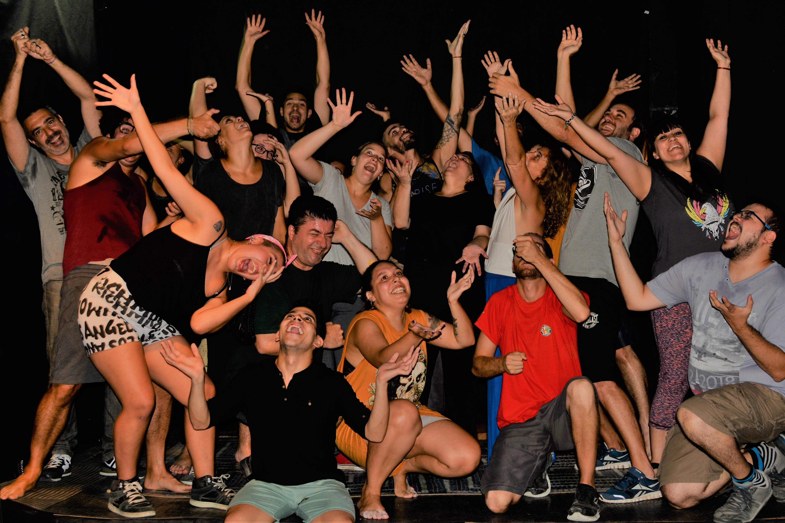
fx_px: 850
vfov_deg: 34.2
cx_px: 392
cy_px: 262
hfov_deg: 49.6
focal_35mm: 39
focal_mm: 26
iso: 200
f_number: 5.6
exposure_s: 1/30
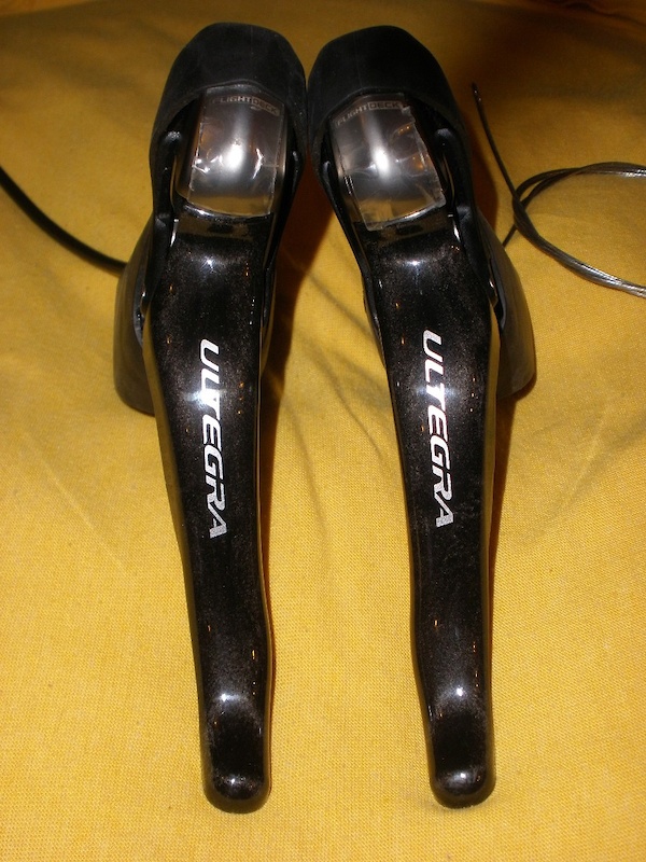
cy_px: 431
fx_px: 1095
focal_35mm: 44
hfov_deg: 32.9
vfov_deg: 42.9
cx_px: 323
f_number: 4
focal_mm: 7.7
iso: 160
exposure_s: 1/40
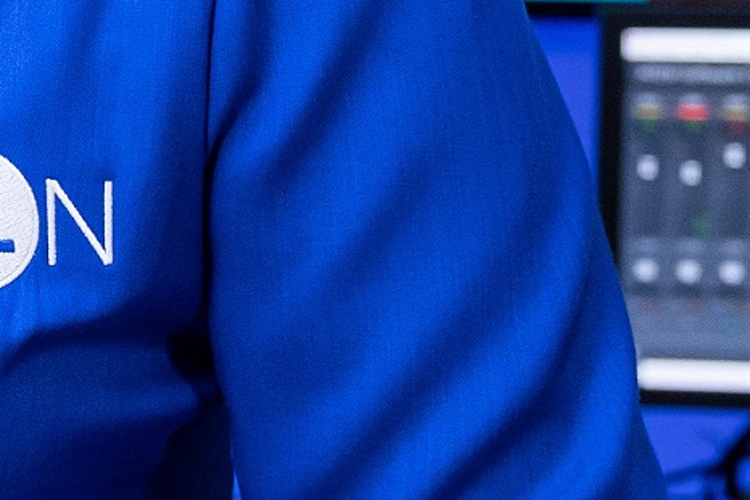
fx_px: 4022
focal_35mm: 193
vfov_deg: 7.1
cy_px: -127
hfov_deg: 9.7
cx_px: -916
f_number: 4
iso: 2500
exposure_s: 1/125
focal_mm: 36
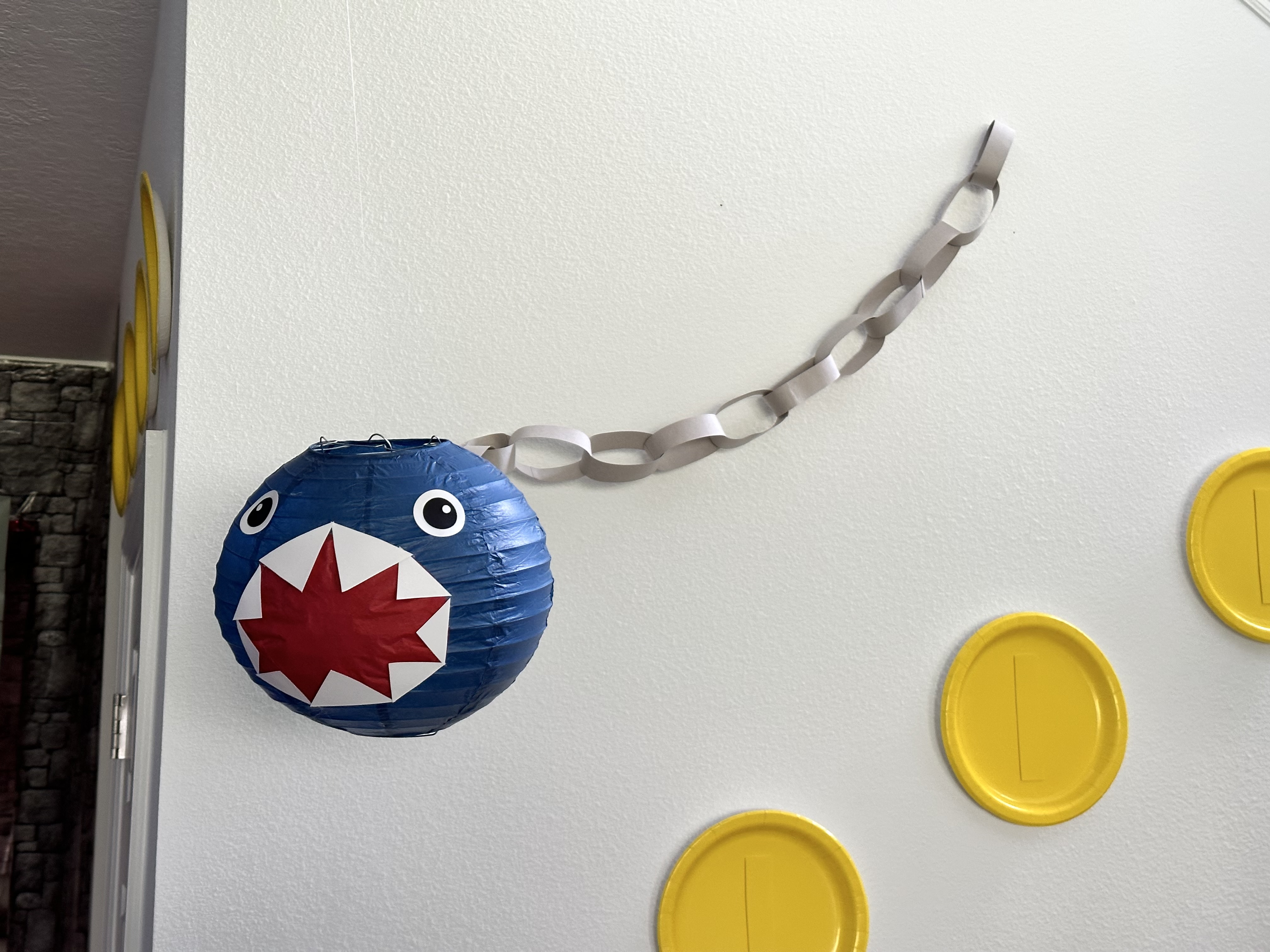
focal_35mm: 48
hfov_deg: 39.7
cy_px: 476
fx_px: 1761
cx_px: 635
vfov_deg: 30.3
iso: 160
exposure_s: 1/60
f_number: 1.78
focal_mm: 6.86
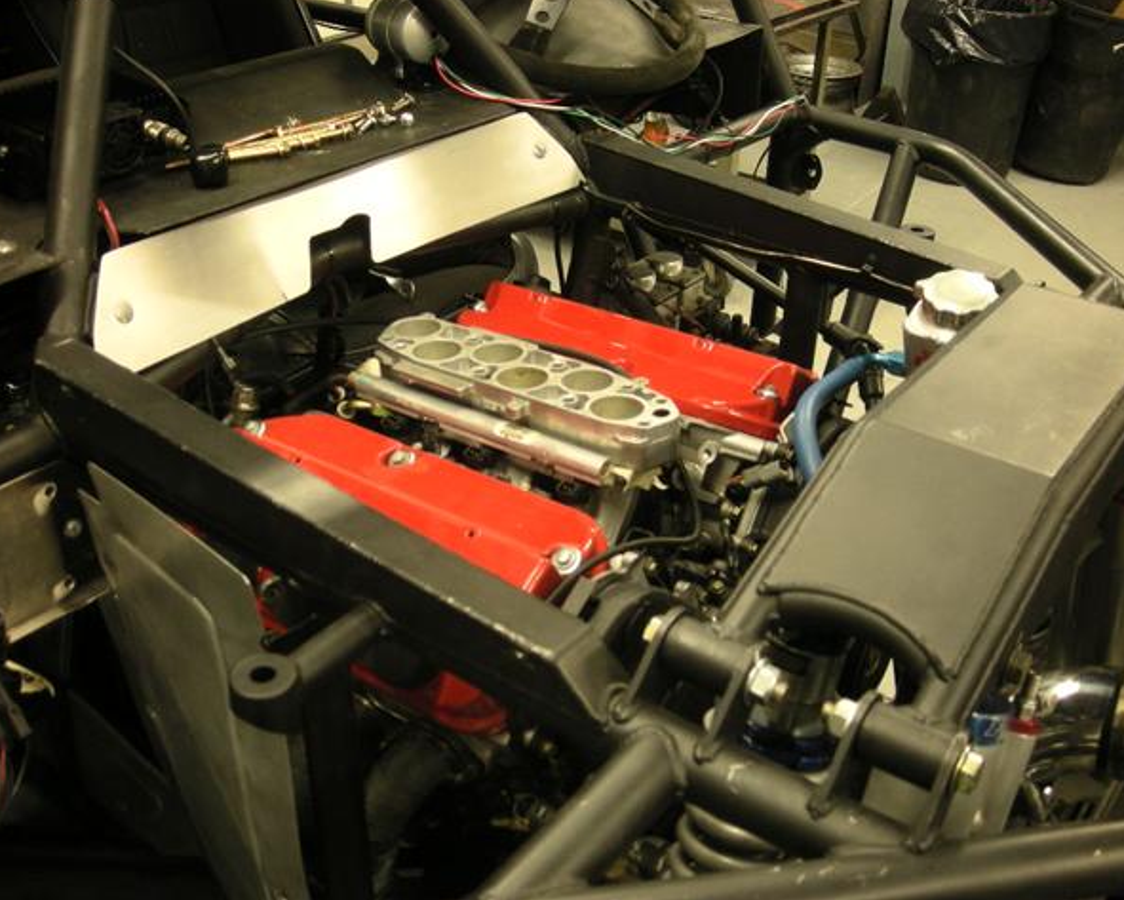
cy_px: 445
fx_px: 1231
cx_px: 591
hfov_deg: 49.1
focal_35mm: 37
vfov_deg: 40.1
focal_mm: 5.7
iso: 95
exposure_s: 1/8
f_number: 2.8
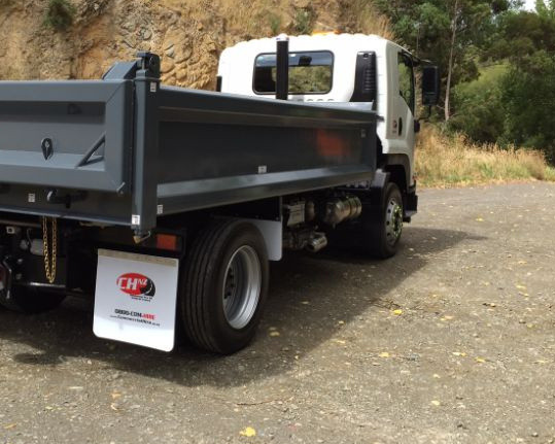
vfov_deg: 35.4
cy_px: 151
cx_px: 198
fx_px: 690
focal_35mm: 42
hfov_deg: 43.4
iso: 32
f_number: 2.2
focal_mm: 4.15
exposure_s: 1/670
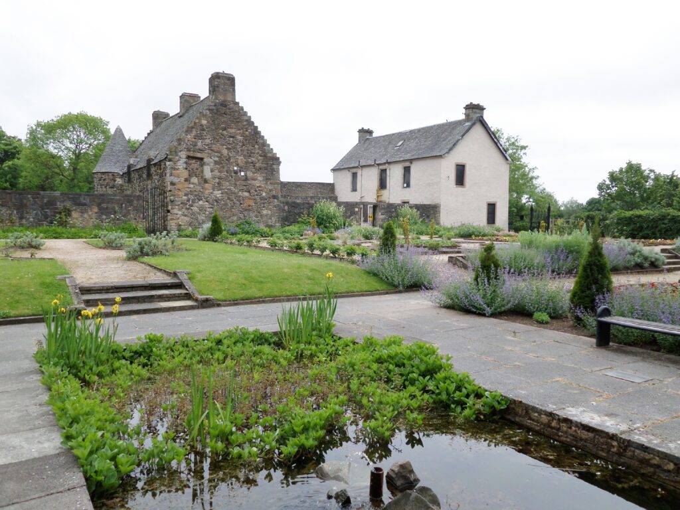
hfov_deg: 63.4
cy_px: 255
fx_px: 550
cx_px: 340
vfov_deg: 49.7
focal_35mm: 28
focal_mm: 5.1
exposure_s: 1/250
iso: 80
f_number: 3.3
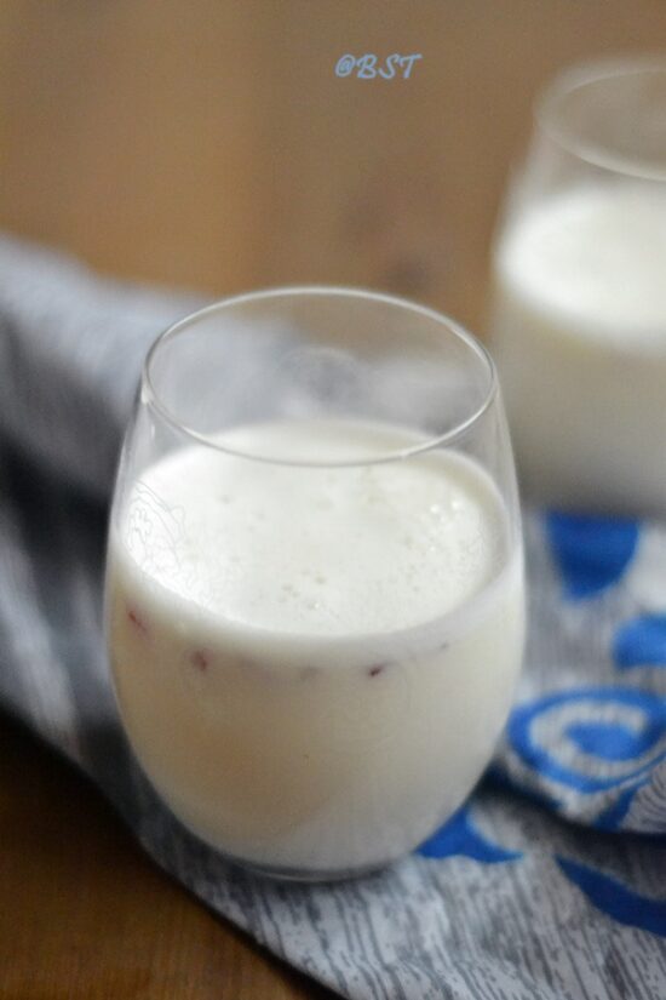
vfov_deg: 27.0
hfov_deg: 18.2
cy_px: 500
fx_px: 2081
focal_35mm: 75
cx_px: 333
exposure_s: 1/50
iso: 3200
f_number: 1.8
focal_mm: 50
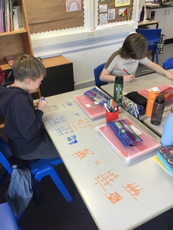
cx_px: 86
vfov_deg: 58.4
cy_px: 115
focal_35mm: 31
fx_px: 207
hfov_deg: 45.4
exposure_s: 1/33
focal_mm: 3.3
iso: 50
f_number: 2.4
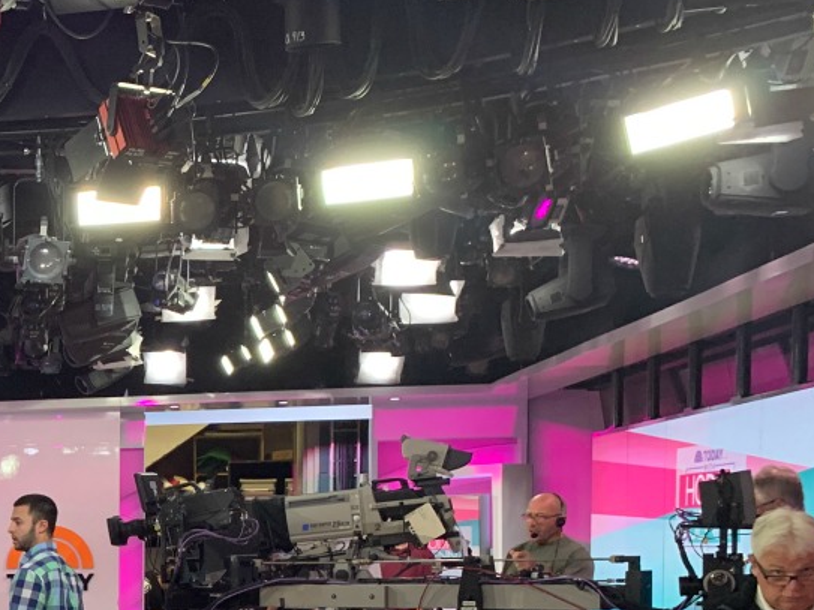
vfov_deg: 21.0
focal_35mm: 67
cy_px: 635
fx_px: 1575
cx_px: -231
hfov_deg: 25.2
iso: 100
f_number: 1.8
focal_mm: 4.25
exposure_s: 1/60
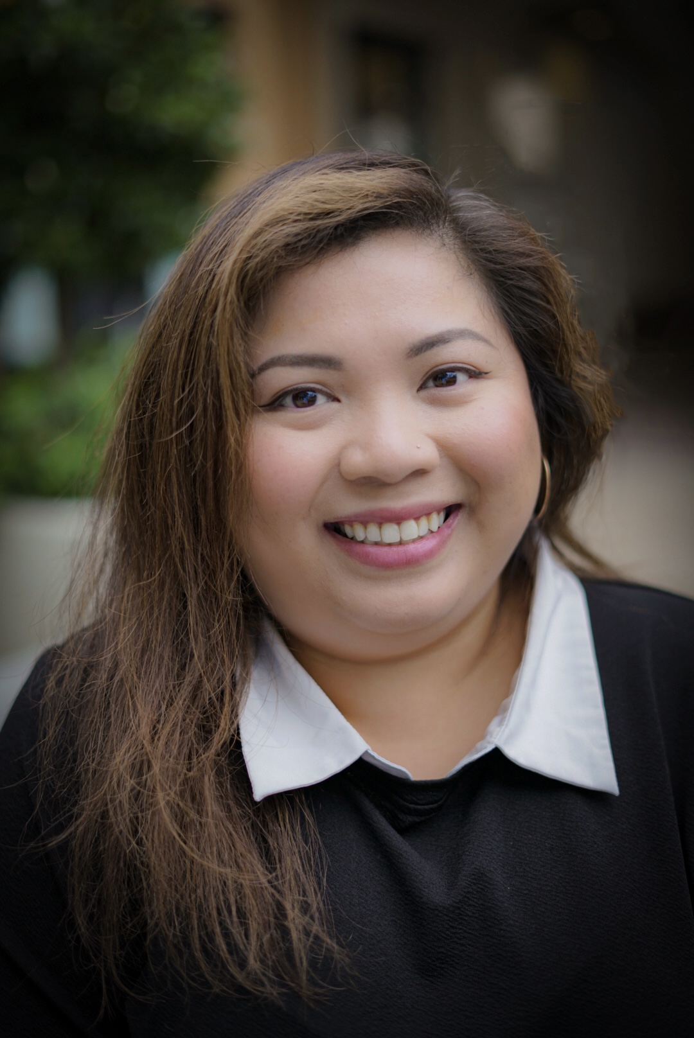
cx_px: 347
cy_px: 519
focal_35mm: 50
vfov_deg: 39.6
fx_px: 1443
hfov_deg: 27.0
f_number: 1.8
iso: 100
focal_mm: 50
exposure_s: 1/400
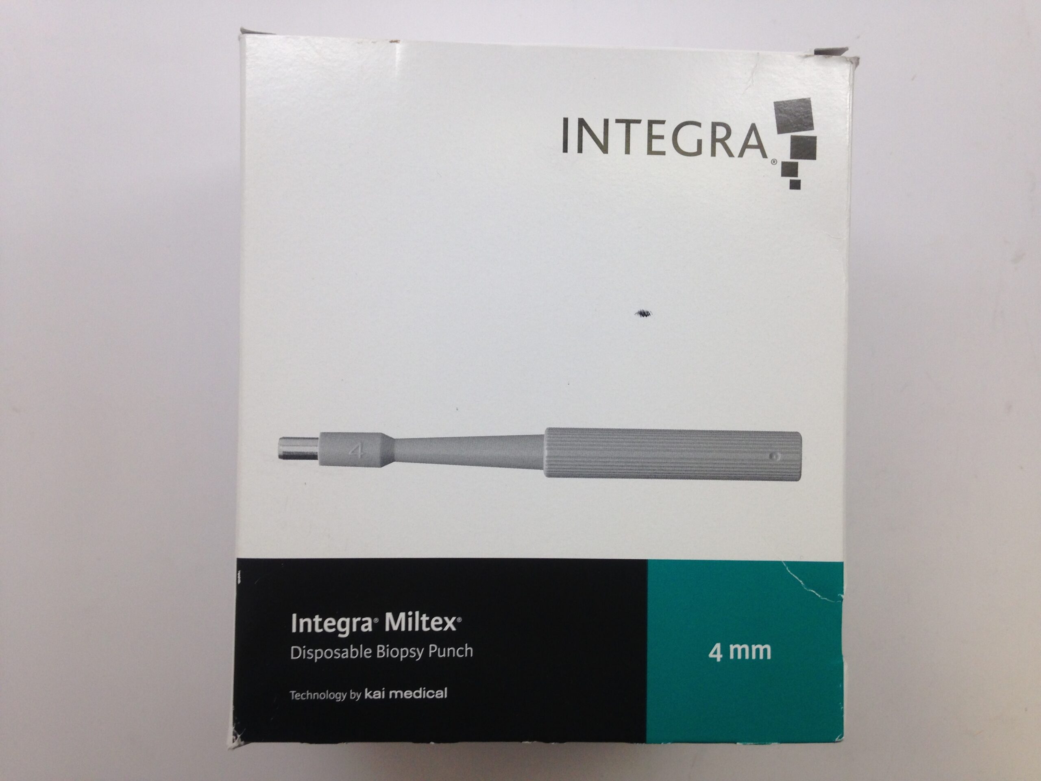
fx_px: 992
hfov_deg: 55.4
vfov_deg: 42.9
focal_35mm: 33
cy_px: 390
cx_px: 520
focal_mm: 4.12
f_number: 2.4
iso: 50
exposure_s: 1/60
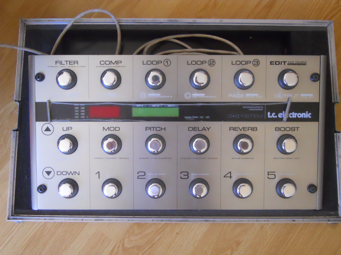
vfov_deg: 39.7
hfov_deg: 51.4
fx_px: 355
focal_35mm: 36
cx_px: 170
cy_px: 128
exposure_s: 1/100
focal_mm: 6.4
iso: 800
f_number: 3
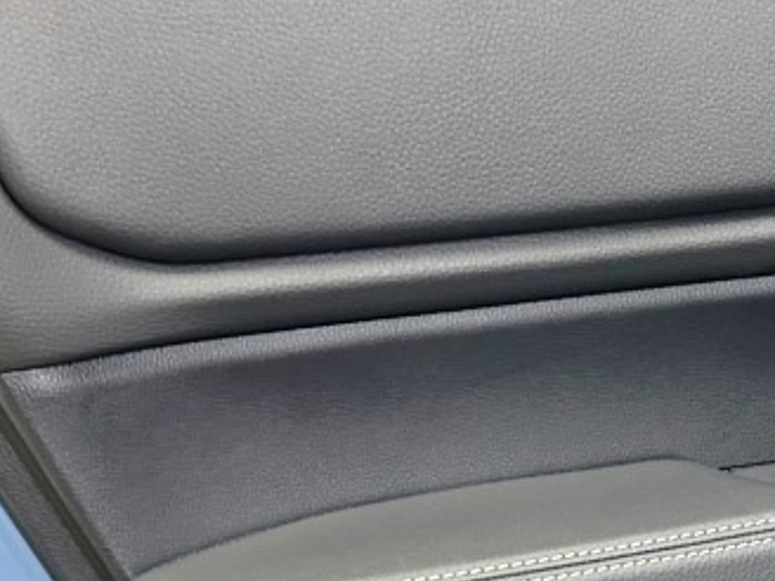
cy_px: 550
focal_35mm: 75
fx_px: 1679
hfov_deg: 25.2
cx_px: 704
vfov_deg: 19.2
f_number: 1.78
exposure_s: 1/40
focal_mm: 6.86
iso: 800
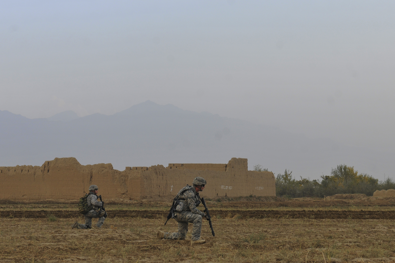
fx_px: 768
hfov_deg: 28.8
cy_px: 132
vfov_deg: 19.5
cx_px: 198
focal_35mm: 70
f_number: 5
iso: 320
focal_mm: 70
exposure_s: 1/200
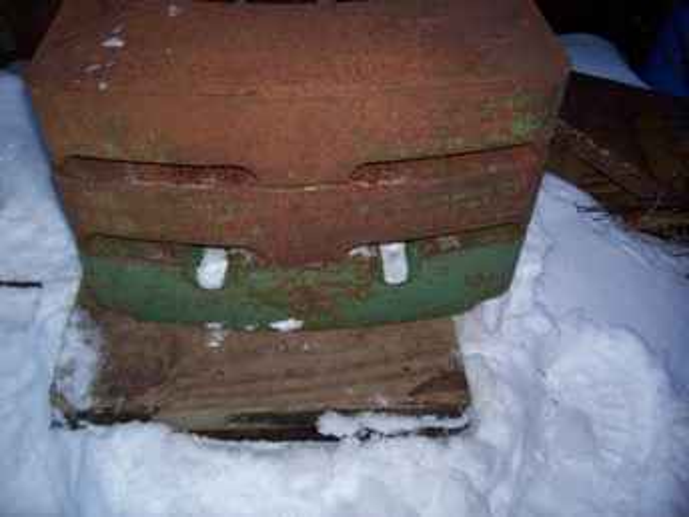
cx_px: 344
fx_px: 677
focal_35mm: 34
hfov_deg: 54.0
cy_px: 258
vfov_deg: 41.8
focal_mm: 5.6
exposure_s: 1/112
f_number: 2.7
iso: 140
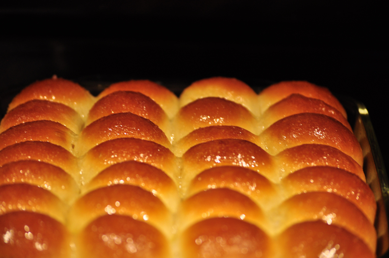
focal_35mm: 180
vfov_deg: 7.6
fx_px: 1943
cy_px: 129
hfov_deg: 11.4
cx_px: 194
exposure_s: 1/30
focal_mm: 120
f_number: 5
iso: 500
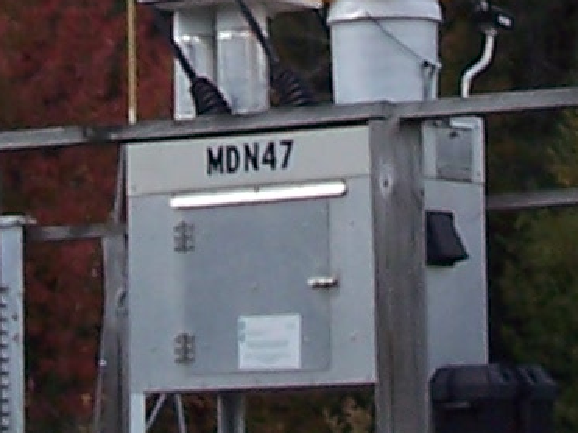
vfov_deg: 6.2
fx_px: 3939
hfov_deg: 8.4
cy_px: -268
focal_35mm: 236
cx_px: 241
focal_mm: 6.3
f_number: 2.8
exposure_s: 1/500
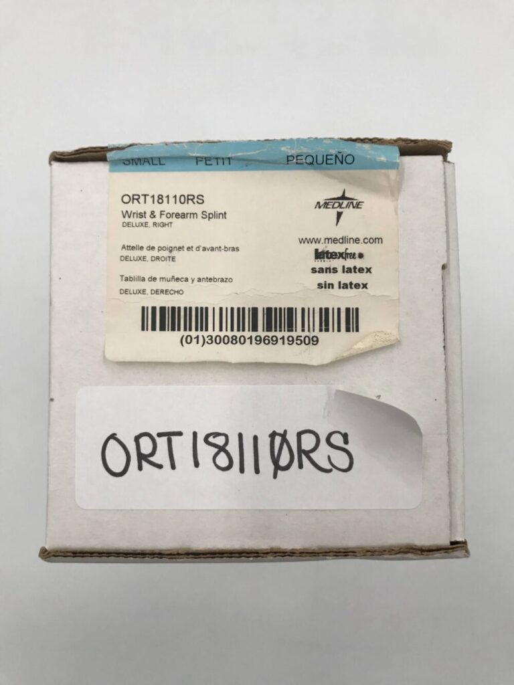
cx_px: 257
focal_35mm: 28
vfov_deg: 63.4
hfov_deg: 49.7
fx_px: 554
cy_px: 342
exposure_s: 1/40
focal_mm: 3.99
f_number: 1.8
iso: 20
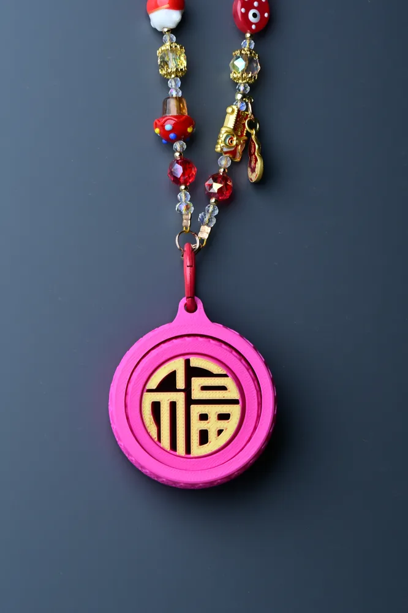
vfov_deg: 9.2
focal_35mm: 225
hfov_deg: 6.1
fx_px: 3827
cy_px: 306
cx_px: 204
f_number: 18
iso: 125
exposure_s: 1/203
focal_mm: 150
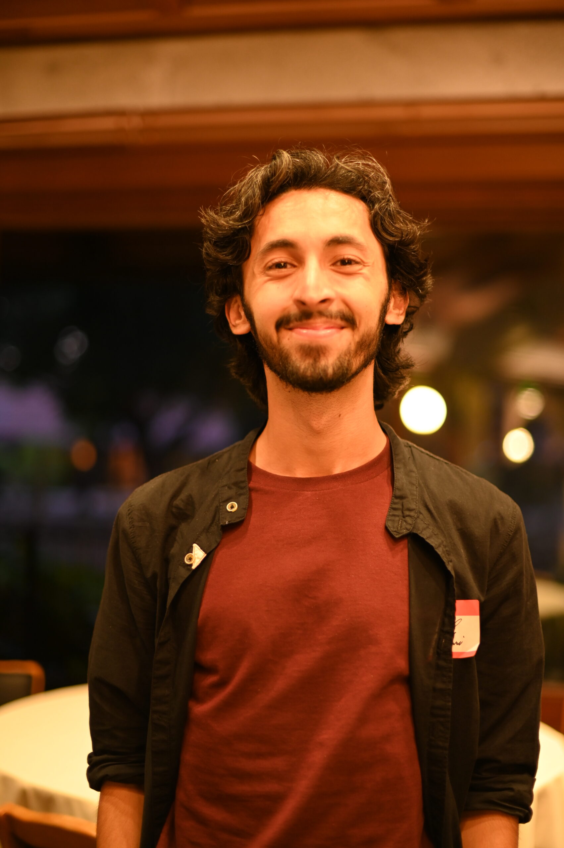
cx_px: 282
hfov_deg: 27.0
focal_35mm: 50
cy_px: 424
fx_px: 1177
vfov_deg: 39.6
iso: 640
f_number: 1.4
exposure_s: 1/80
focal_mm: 50
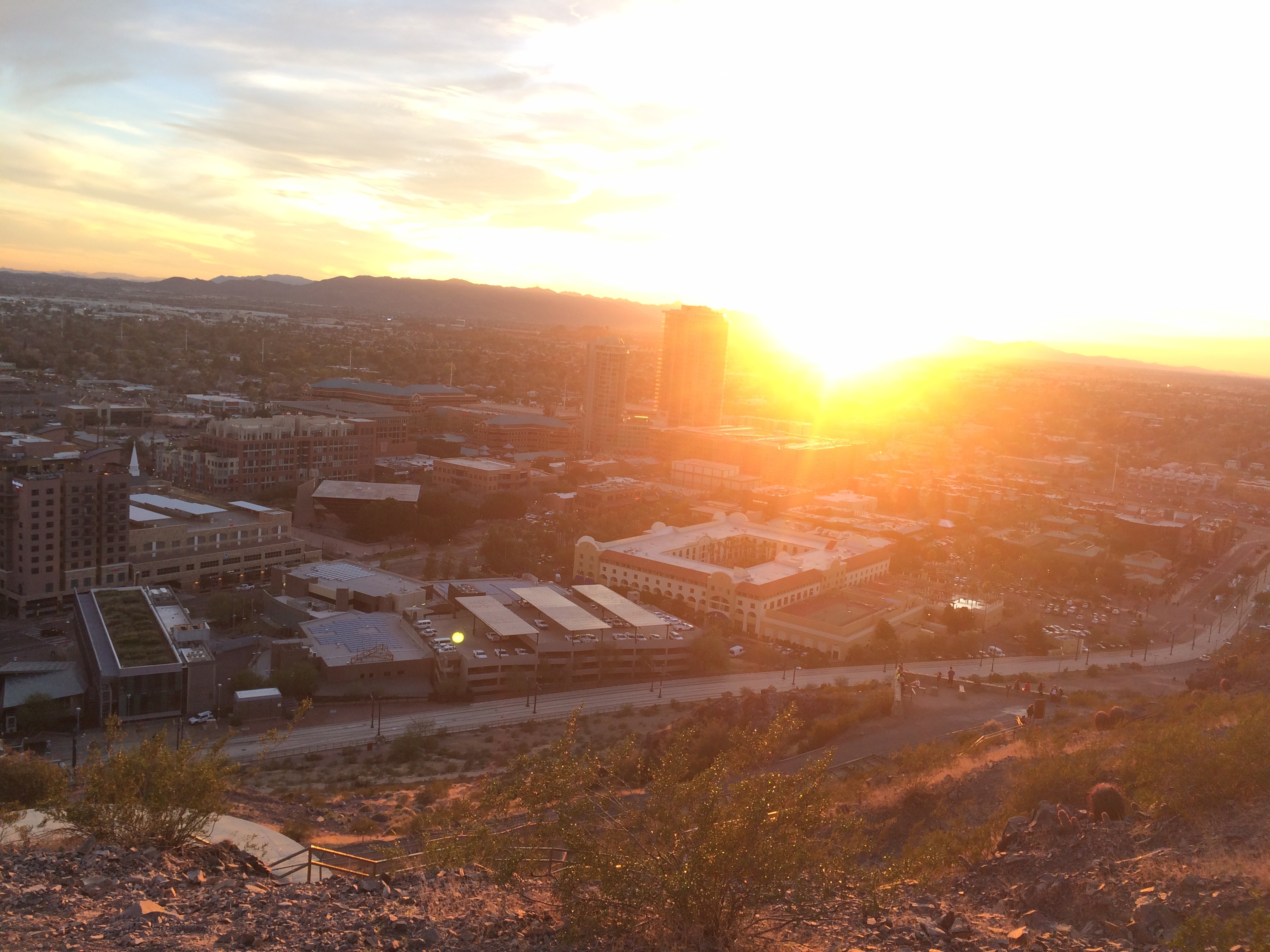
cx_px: 635
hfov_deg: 61.7
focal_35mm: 29
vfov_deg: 48.2
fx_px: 1064
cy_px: 476
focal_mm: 4.15
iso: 32
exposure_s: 1/214
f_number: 2.2
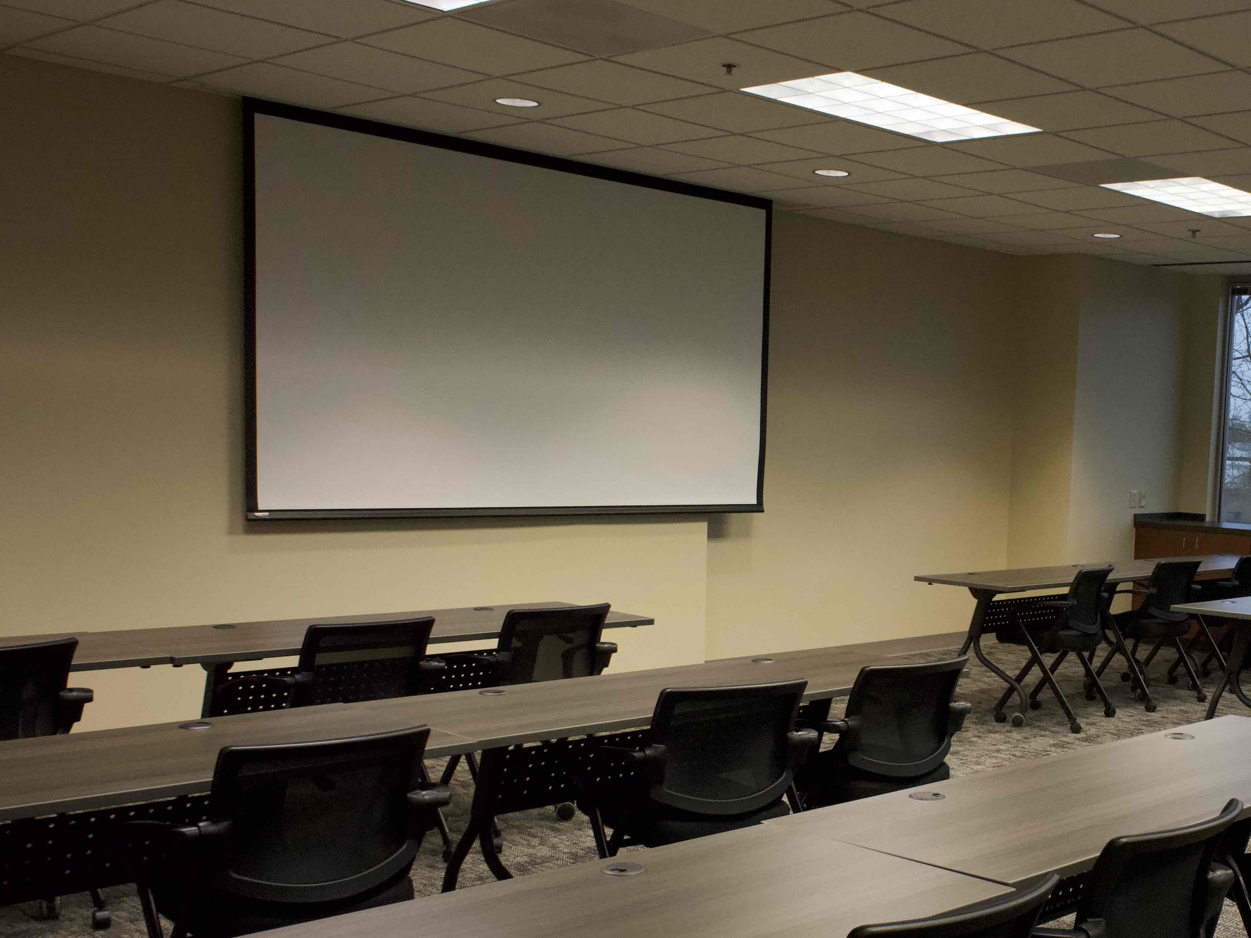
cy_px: 617
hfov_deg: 43.4
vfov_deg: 34.1
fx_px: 1518
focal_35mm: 42
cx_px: 936
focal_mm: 28
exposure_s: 1/60
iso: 5000
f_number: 10
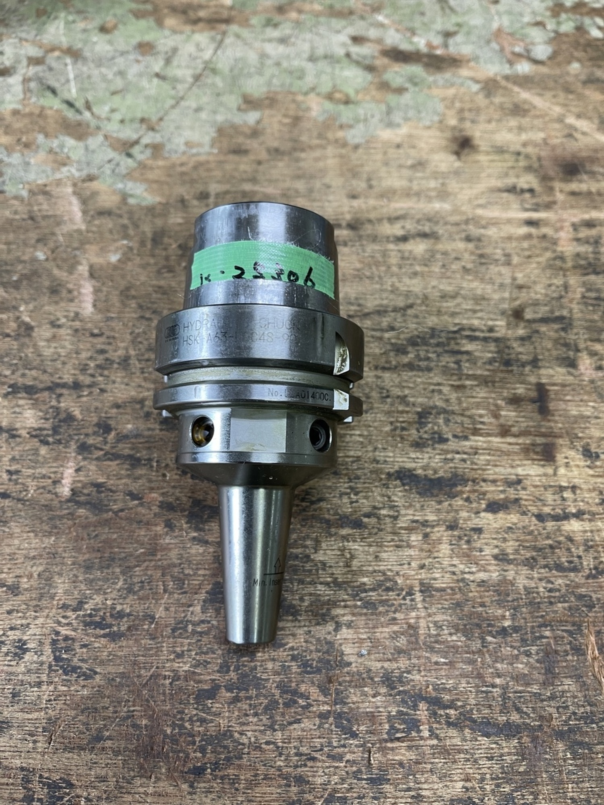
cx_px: 302
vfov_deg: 69.4
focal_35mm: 25
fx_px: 582
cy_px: 402
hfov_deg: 54.9
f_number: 1.6
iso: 100
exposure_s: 1/50
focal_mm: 5.1
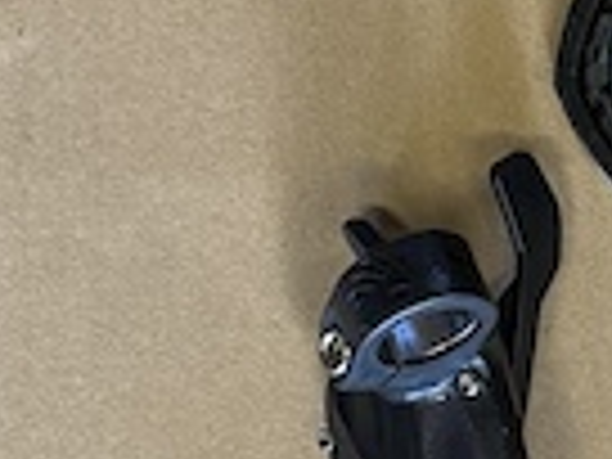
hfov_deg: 12.5
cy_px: 441
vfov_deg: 9.6
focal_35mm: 153
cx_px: 801
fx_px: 2705
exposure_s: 1/60
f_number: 1.8
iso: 200
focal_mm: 4.25
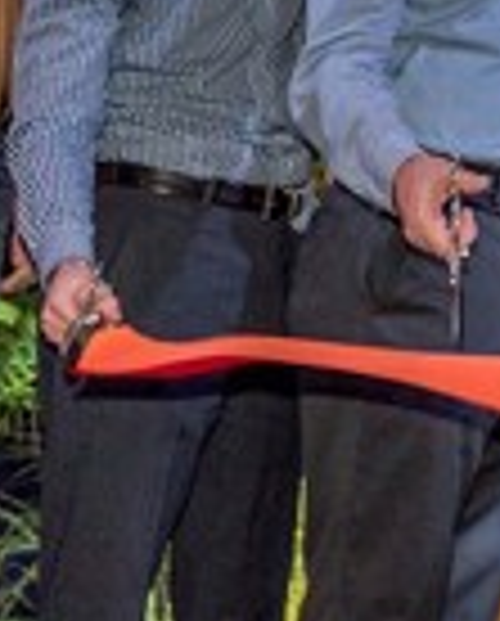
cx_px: 1383
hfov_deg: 7.2
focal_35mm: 197
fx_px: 3632
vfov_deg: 9.5
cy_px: -349
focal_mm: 29
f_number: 4
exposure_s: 1/60
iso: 360
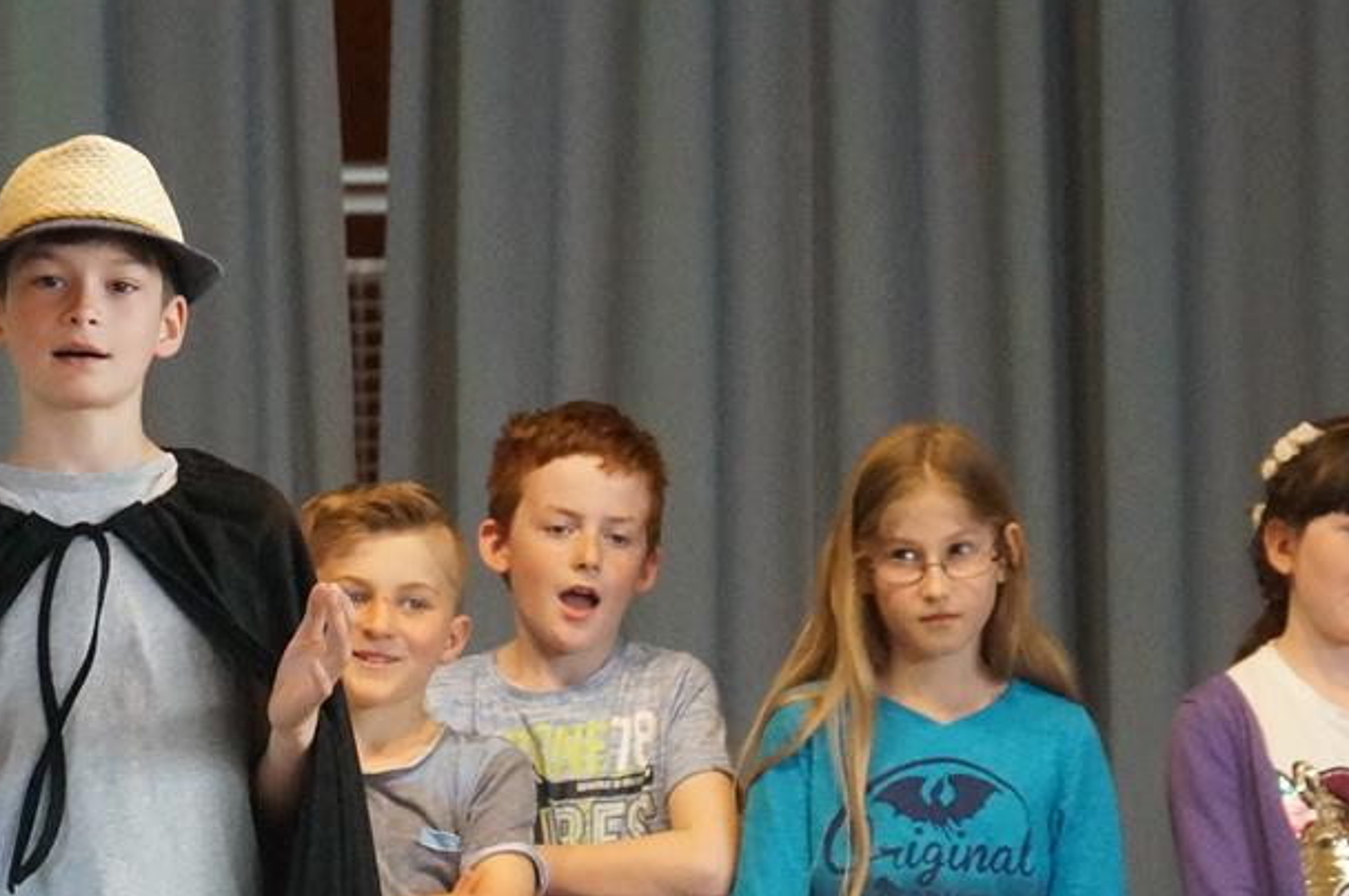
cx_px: 490
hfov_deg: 5.2
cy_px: 960
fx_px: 14711
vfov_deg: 3.5
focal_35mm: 393
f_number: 5.6
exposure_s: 1/160
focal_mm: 98
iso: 3200
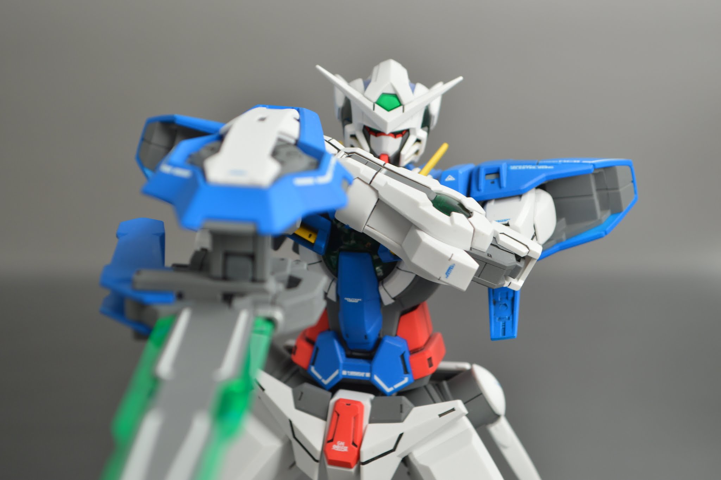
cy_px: 240
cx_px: 360
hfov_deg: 24.6
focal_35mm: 82
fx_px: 1651
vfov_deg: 16.5
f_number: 7.1
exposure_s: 1/6
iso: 200
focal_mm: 55
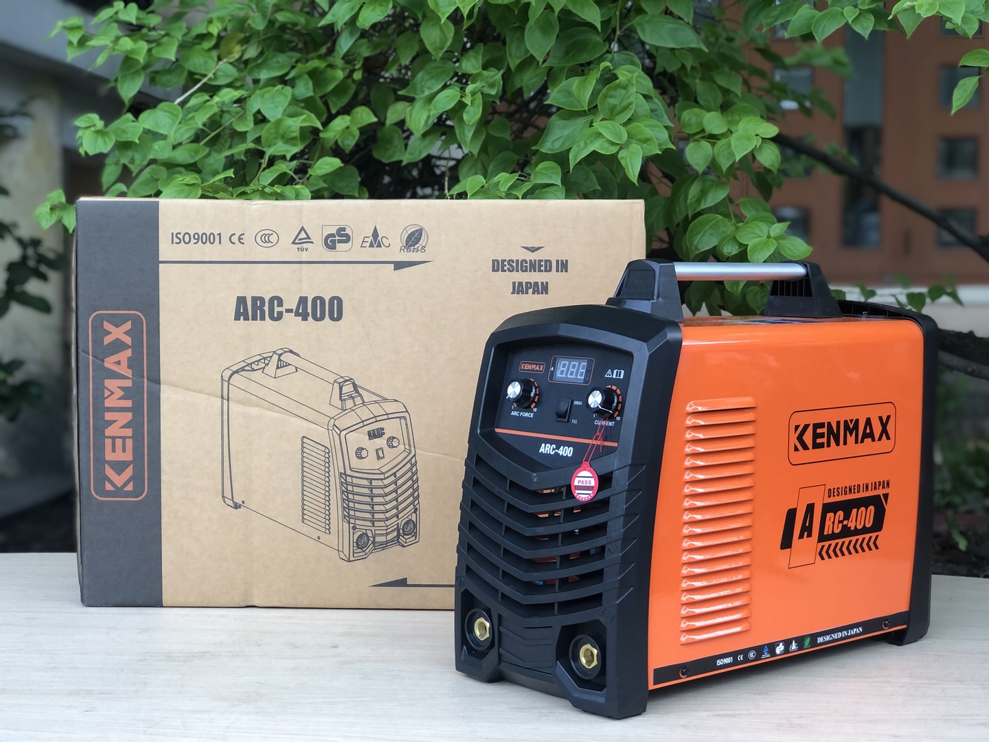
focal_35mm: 57
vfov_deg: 25.7
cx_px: 494
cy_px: 371
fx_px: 1629
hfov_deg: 33.8
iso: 25
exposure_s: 1/40
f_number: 2.8
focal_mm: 6.6
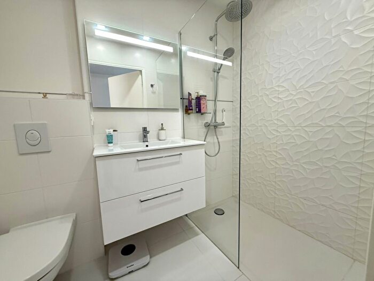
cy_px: 140
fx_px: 151
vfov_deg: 85.7
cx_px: 187
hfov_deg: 102.1
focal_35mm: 14
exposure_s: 1/99
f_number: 2.2
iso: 125
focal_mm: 2.22
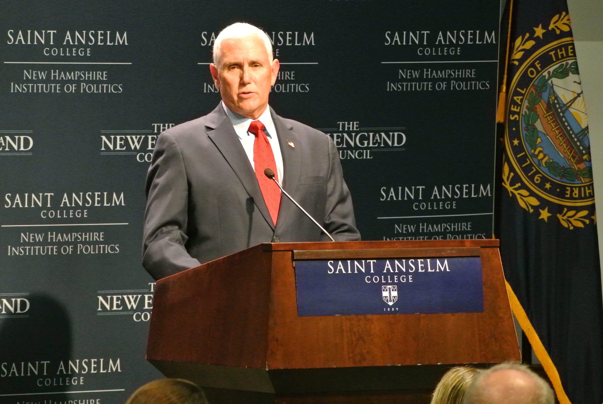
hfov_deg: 6.9
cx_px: 302
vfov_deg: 4.6
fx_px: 4981
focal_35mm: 297
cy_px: 202
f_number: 5.6
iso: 3200
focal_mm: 110
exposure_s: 1/60
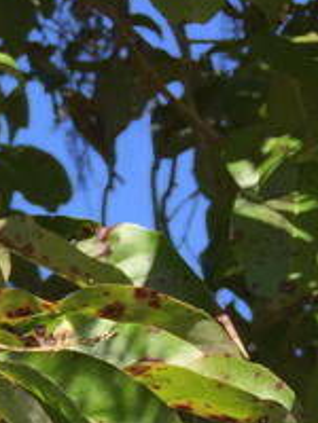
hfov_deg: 9.2
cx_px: -445
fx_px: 1776
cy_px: 620
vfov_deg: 12.9
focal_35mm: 145
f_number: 2.2
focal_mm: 4.15
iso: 32
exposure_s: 1/1068
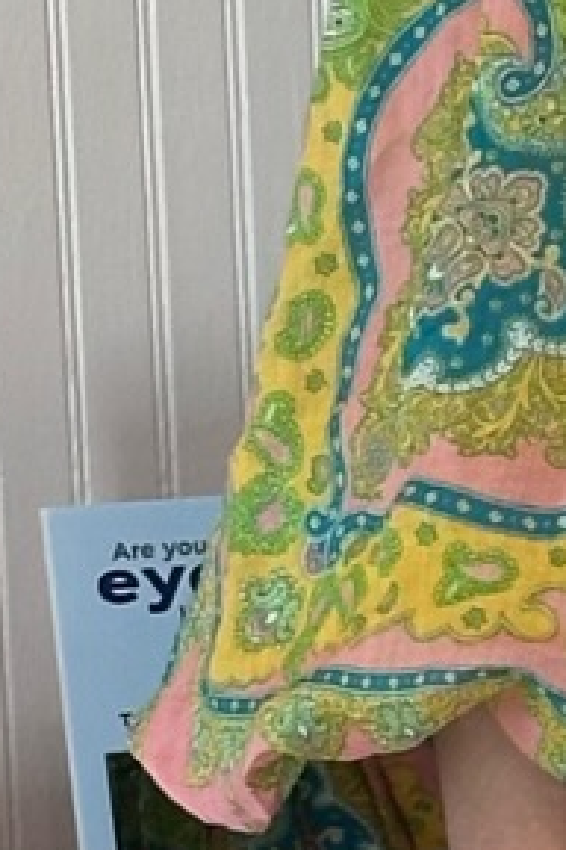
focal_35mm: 355
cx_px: 1282
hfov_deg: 3.8
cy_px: 1132
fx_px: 8371
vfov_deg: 5.8
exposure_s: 1/60
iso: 50
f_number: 1.78
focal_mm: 6.86
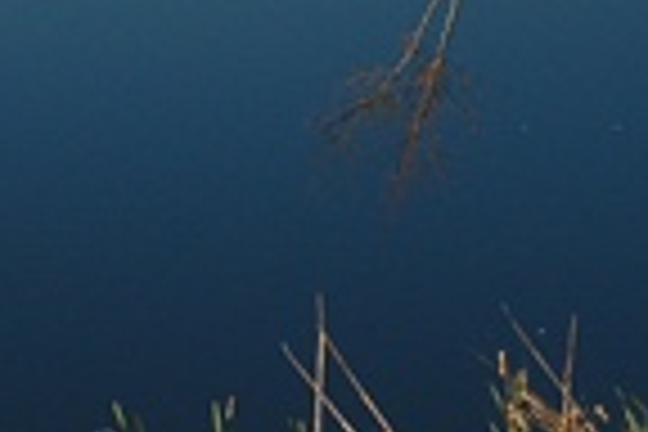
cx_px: 464
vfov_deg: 7.9
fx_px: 3059
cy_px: -202
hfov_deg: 12.1
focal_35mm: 170
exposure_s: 1/180
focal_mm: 29
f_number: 11
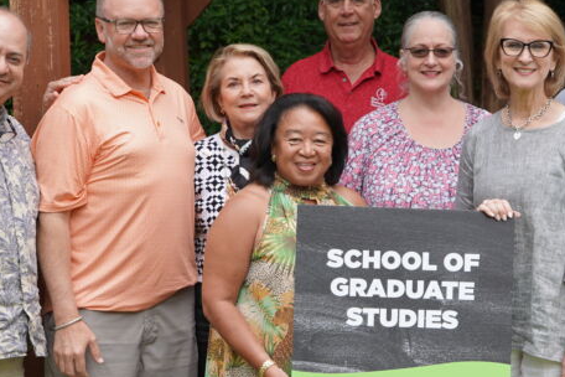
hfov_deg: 18.9
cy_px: 253
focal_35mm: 108
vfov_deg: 12.7
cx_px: 383
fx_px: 1695
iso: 100
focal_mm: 41
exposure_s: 1/250
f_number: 4.5
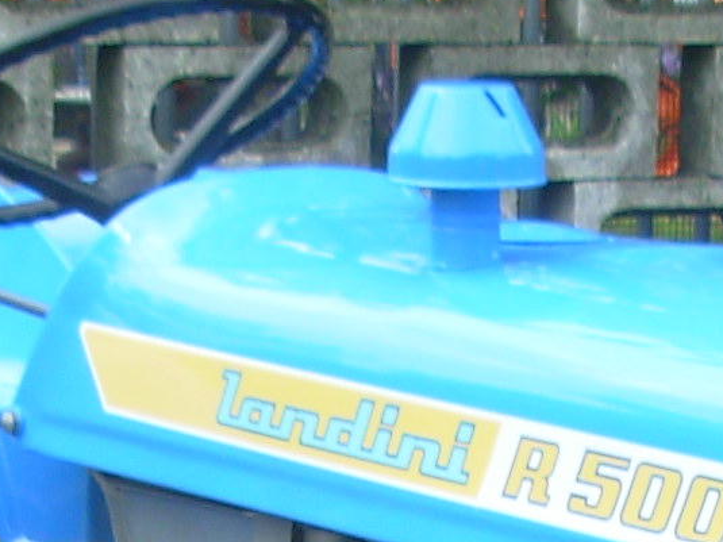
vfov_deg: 7.1
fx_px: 4176
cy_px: 1148
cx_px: 411
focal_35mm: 200
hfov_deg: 9.9
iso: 50
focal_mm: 6.3
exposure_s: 1/342
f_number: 2.9
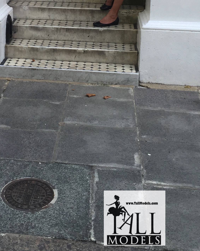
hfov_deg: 22.9
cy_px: 22
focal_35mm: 65
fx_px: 481
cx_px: 22
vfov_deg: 28.0
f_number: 2.2
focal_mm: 4.15
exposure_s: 1/267
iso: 32
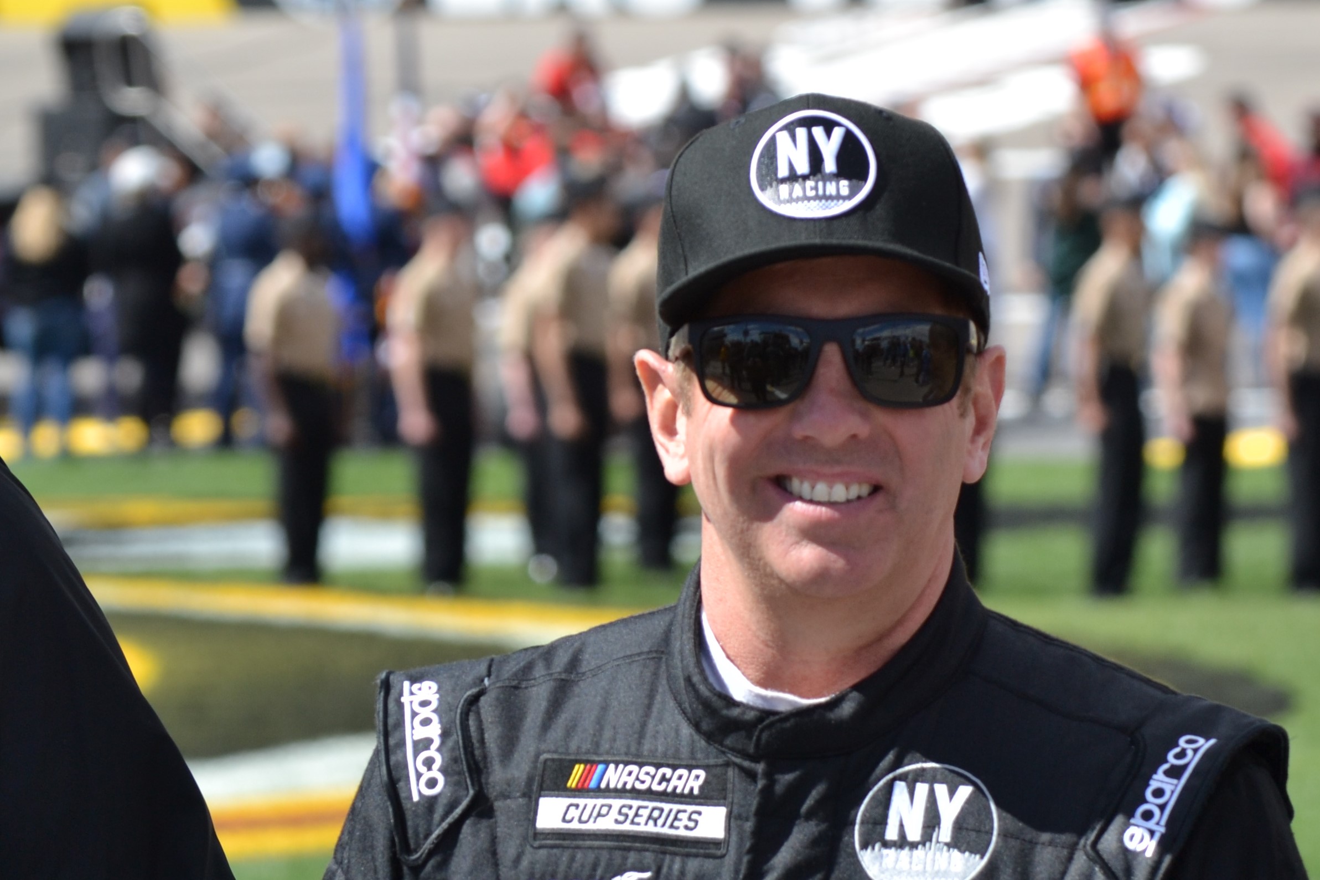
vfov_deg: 8.3
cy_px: 440
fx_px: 6050
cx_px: 660
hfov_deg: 12.5
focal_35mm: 165
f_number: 5.6
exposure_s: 1/500
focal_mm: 110
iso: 140
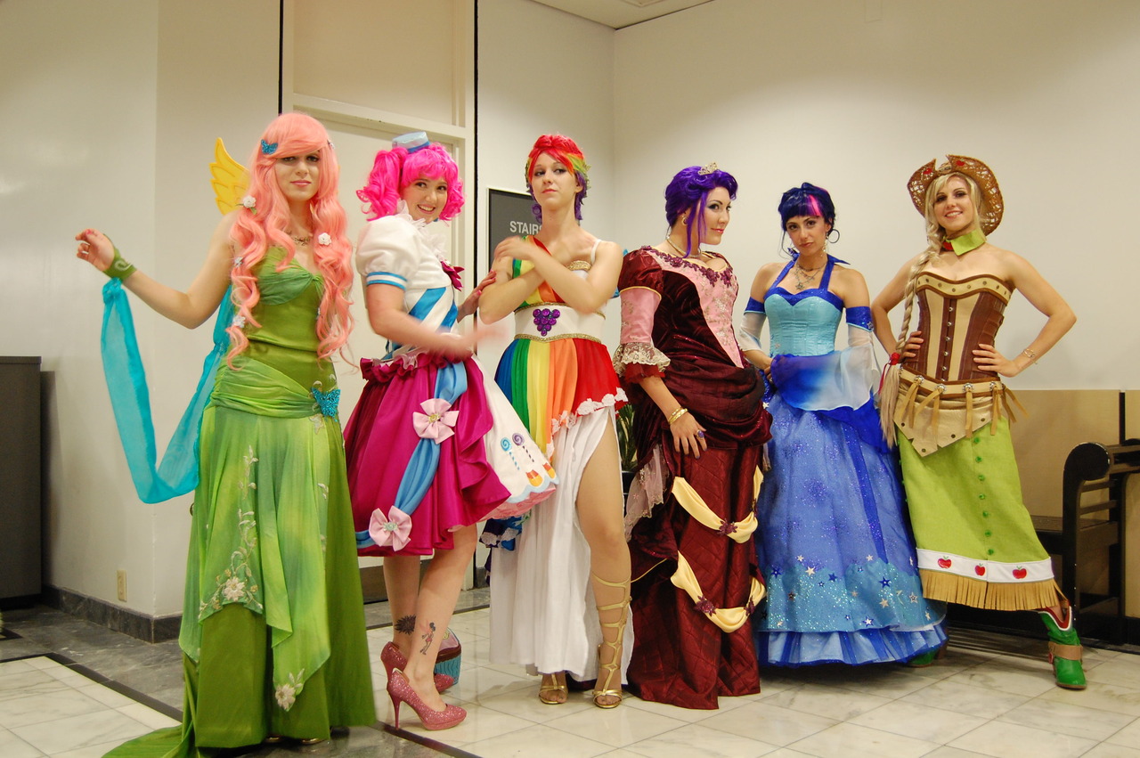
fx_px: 1091
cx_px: 570
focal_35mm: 34
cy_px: 379
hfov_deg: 55.1
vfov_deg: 38.3
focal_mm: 23
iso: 800
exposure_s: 1/25
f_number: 3.8
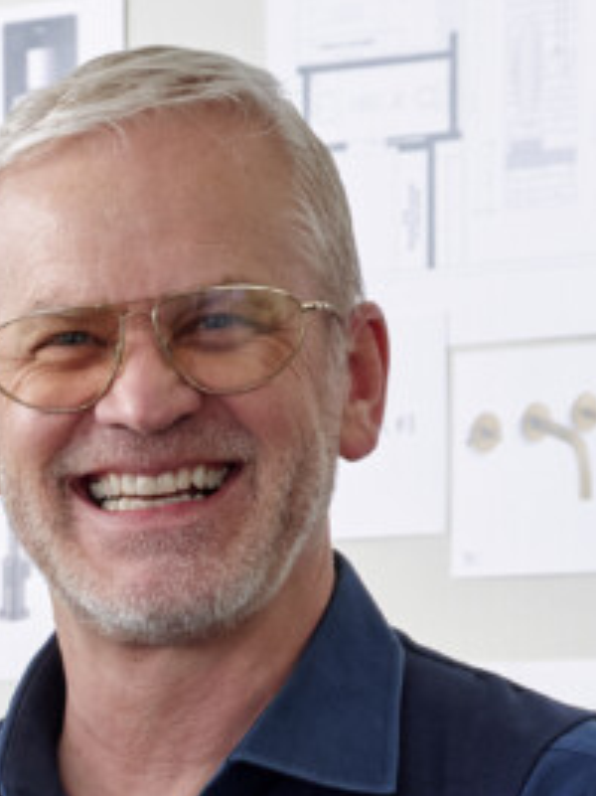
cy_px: 948
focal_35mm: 276
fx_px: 6341
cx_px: -495
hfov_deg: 5.3
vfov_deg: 7.1
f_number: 7.1
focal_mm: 45.7
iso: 1000
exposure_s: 1/80
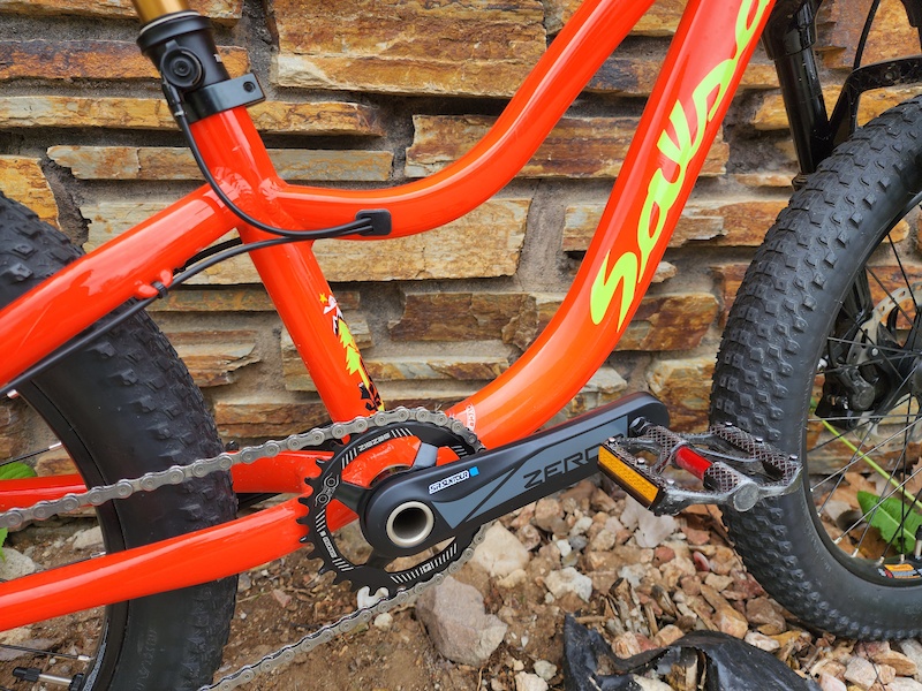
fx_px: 613
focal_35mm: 23
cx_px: 461
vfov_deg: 58.9
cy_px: 346
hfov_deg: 73.9
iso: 16
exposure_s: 1/180
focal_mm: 6.4
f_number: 1.8
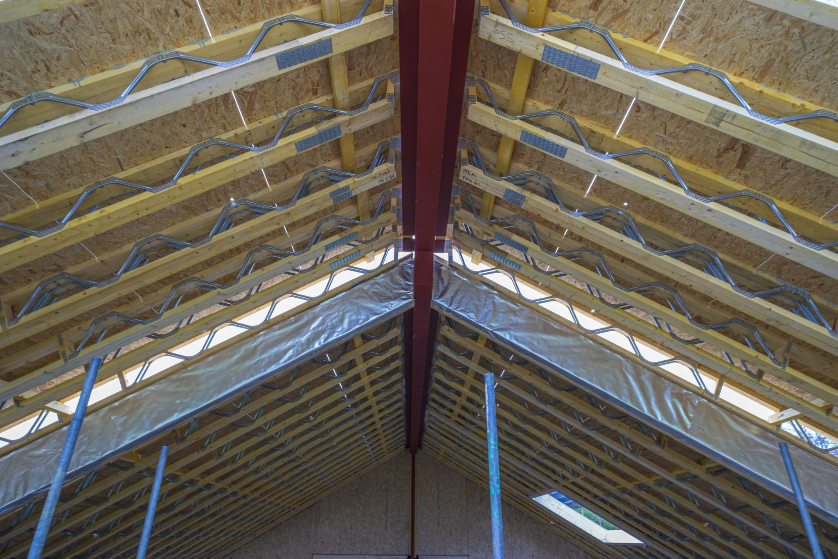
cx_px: 419
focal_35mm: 21
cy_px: 280
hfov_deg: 81.2
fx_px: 489
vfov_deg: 59.5
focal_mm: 21
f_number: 11
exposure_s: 1/10
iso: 500
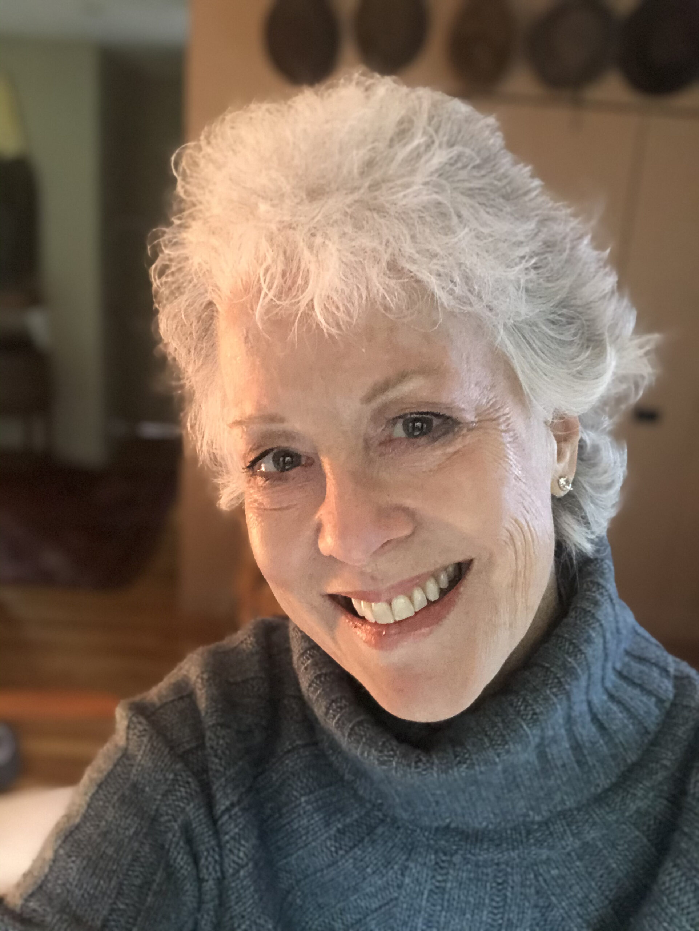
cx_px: 350
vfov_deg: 56.8
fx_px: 861
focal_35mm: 32
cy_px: 466
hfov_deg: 44.2
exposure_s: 1/15
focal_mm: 2.87
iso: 400
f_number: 2.2
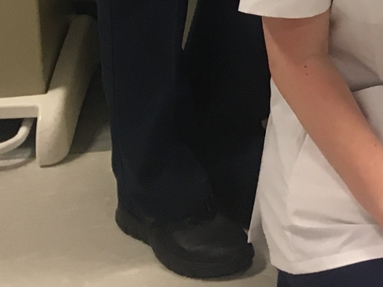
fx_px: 1704
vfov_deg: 8.6
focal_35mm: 154
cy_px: -447
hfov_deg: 11.7
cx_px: 718
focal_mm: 4.15
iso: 80
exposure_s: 1/33
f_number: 2.2
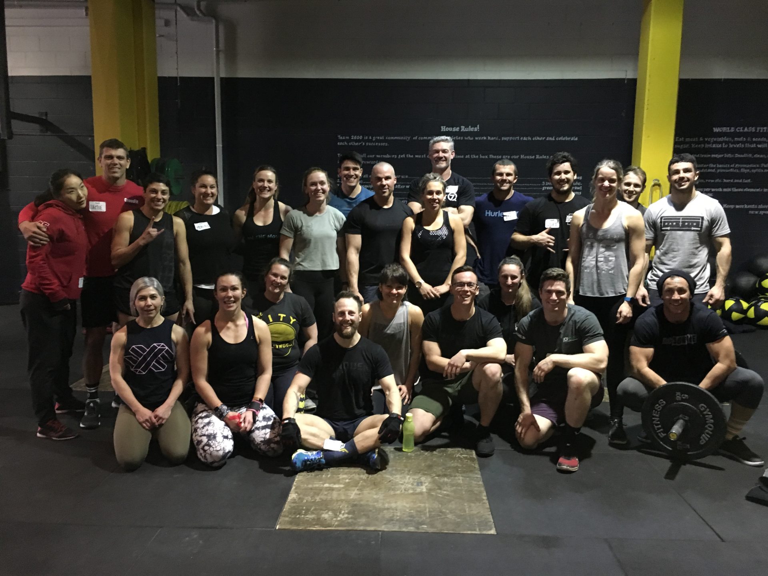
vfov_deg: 48.2
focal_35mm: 29
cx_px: 384
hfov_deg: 61.7
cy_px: 288
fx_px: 643
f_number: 2.2
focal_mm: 4.15
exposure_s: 1/17
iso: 400
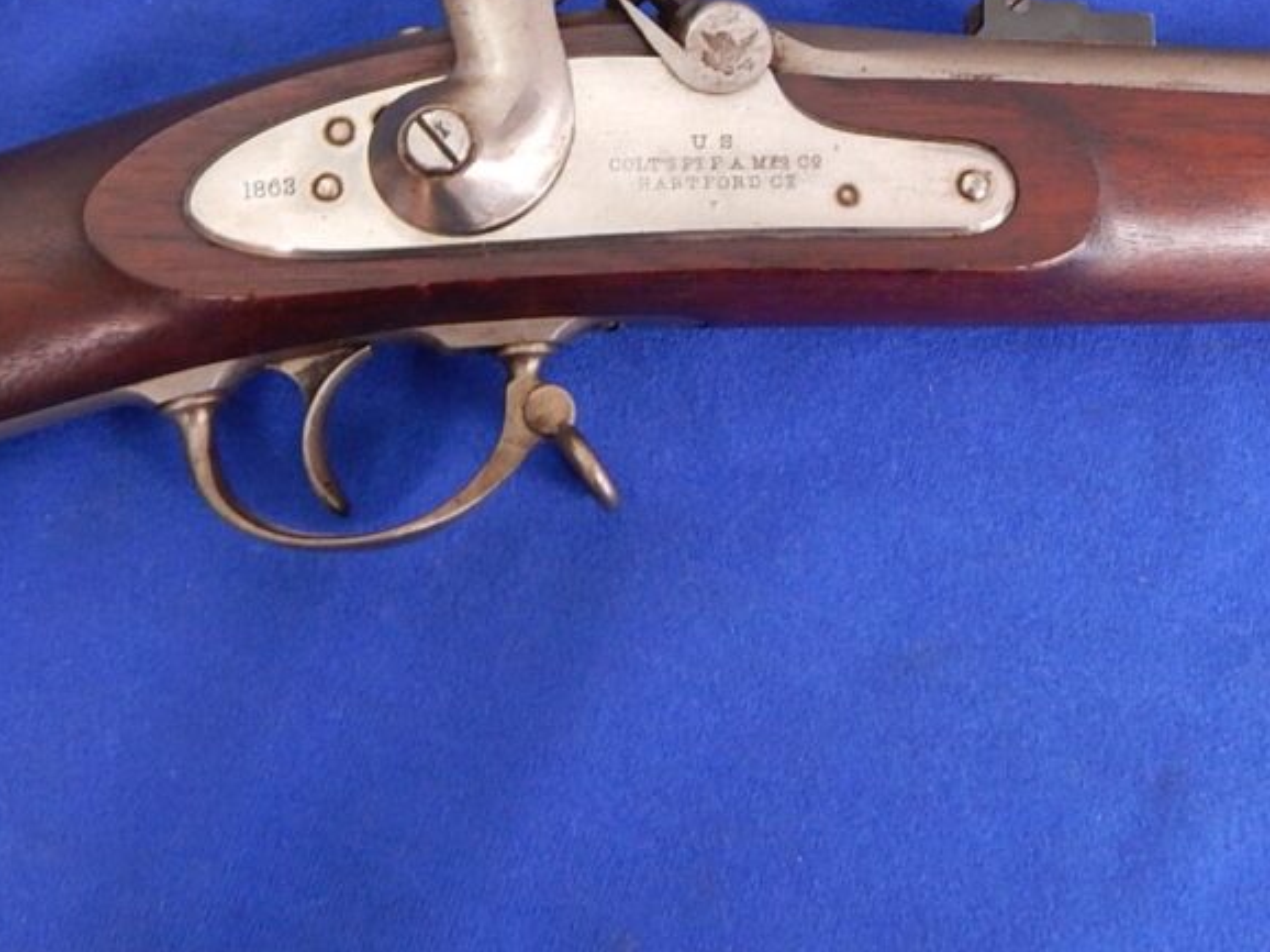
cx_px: 679
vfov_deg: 34.9
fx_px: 1430
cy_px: 110
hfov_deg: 47.8
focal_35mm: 39
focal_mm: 4
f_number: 3
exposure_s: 1/15
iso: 400
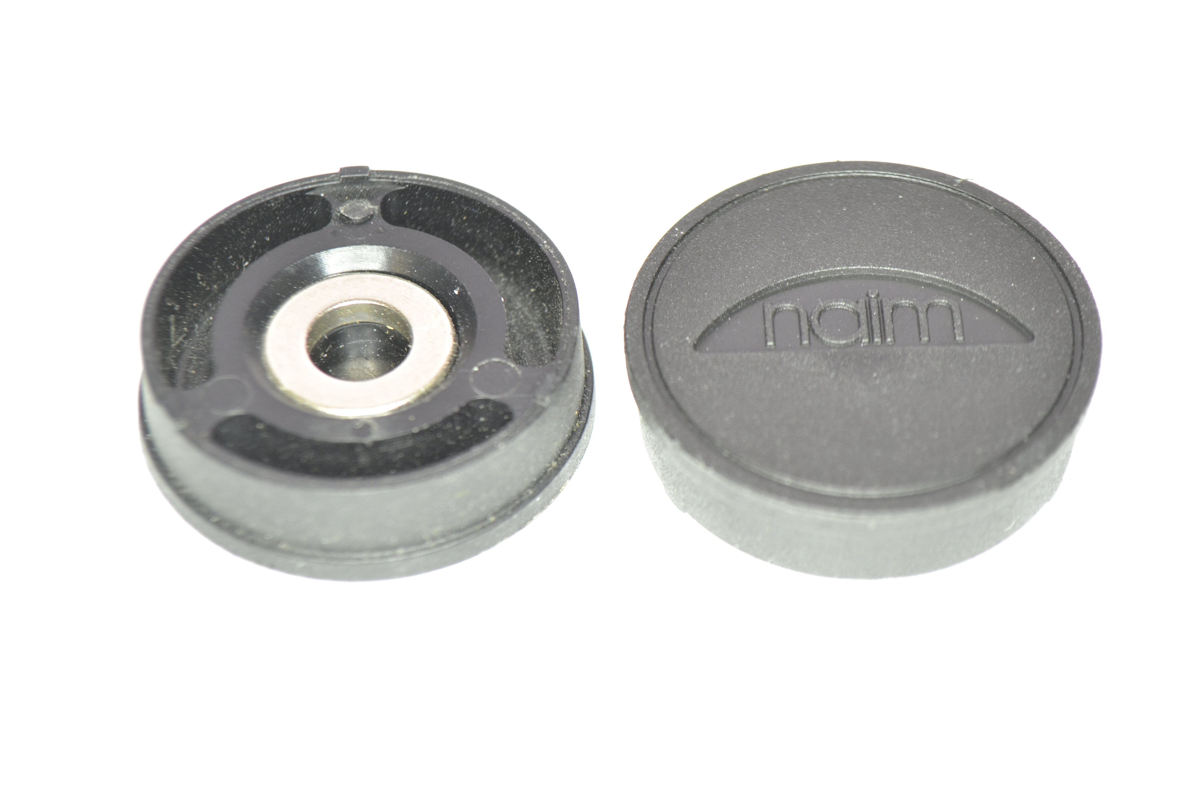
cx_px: 598
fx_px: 2743
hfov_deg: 24.6
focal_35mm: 82
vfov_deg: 16.6
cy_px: 399
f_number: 5.6
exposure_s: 1/25
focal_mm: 55
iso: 800
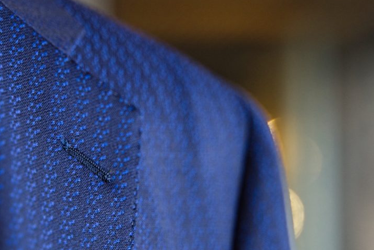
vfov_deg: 8.5
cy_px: 189
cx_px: 99
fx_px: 1673
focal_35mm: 161
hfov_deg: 12.7
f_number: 2.8
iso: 500
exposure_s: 1/20
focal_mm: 55
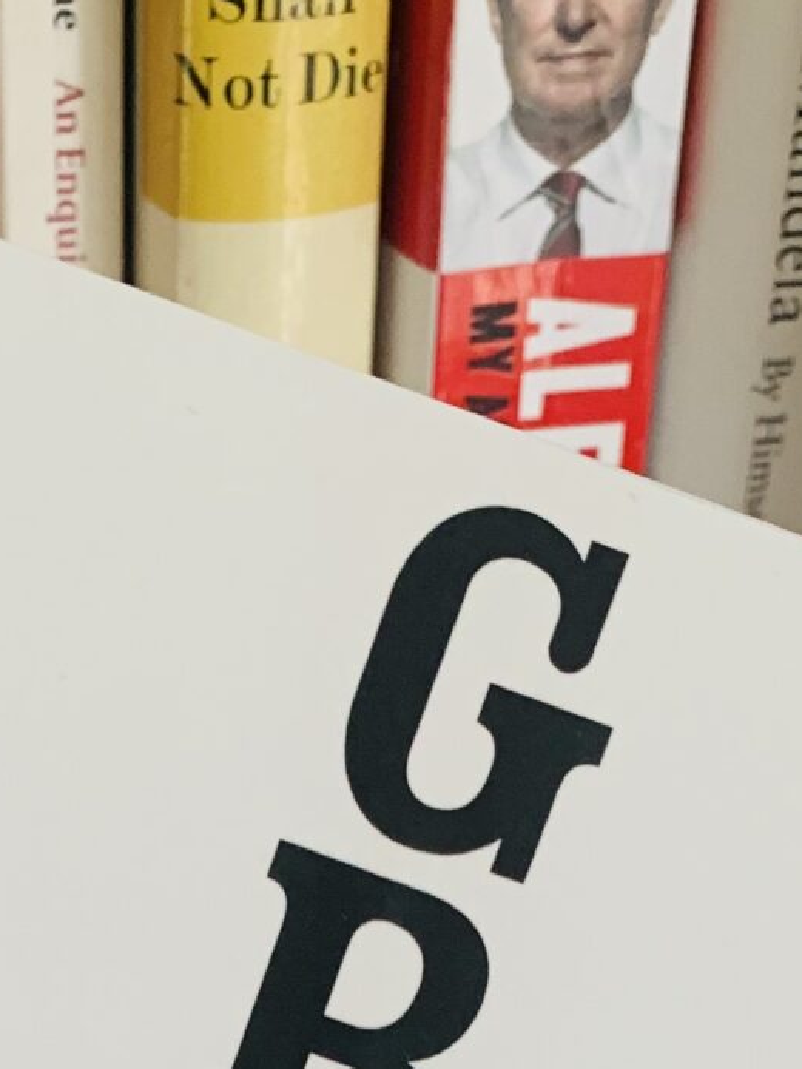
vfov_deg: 18.1
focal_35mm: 96
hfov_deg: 15.4
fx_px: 2965
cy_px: 1626
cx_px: 228
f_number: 1.8
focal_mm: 4.25
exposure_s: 1/60
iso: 125
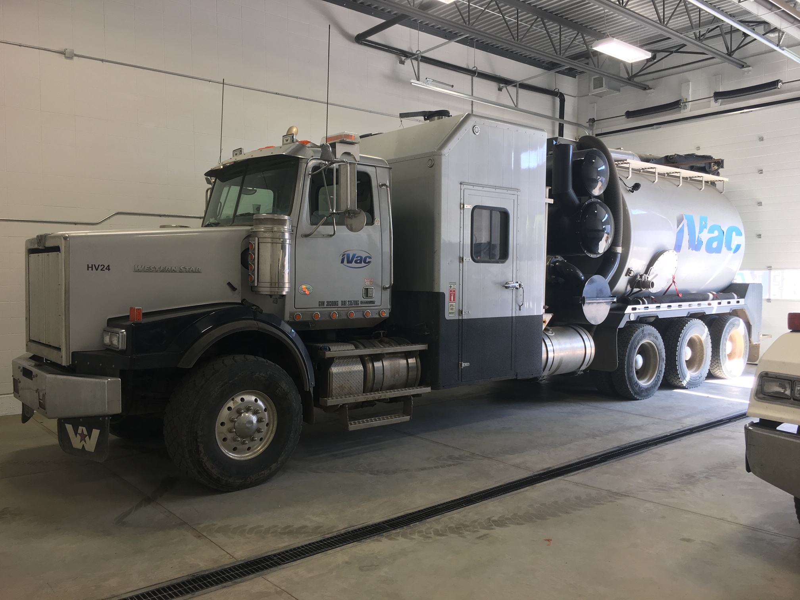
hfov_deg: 61.7
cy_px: 300
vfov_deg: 48.2
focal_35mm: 29
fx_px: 670
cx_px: 400
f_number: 2.2
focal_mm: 4.15
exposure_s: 1/40
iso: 32
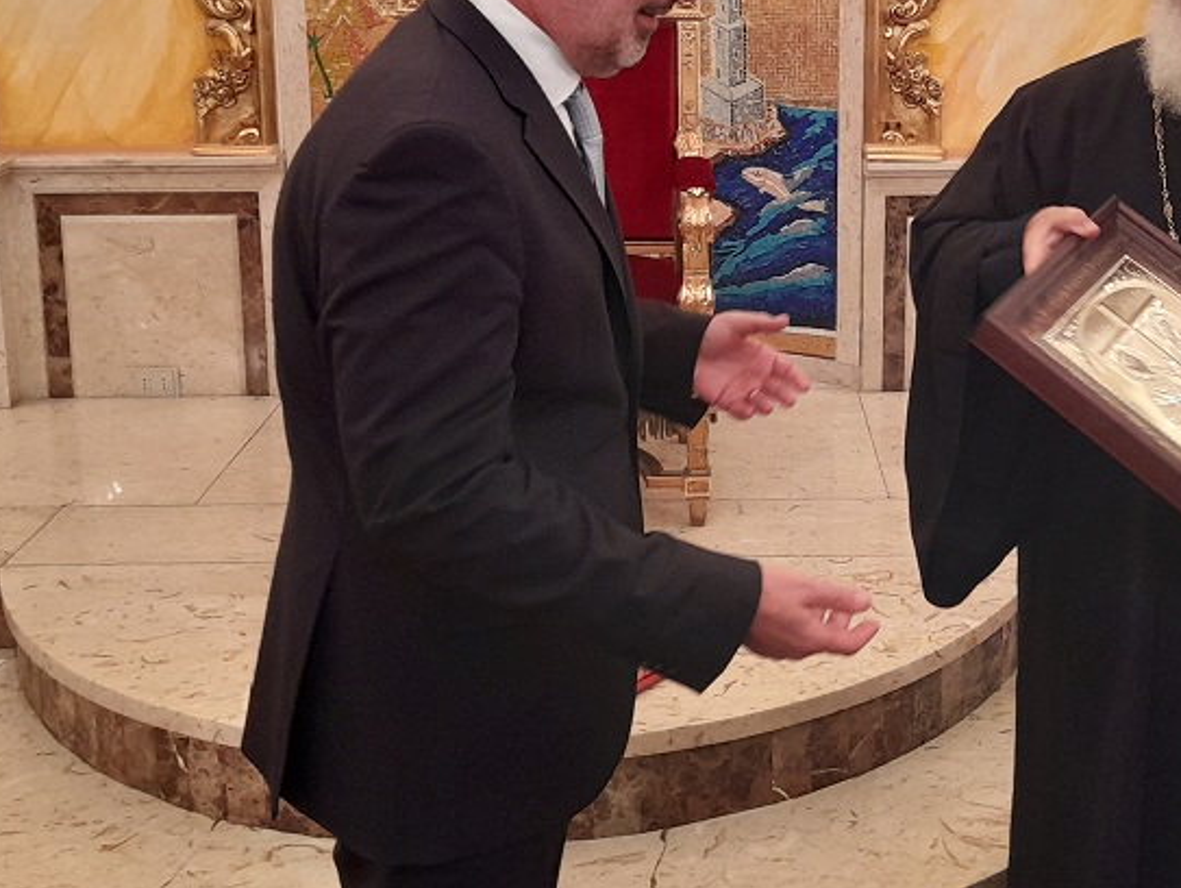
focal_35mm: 46
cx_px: 759
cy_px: 189
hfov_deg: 40.8
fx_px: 1570
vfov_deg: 30.8
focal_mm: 4.6
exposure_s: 1/50
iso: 400
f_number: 2
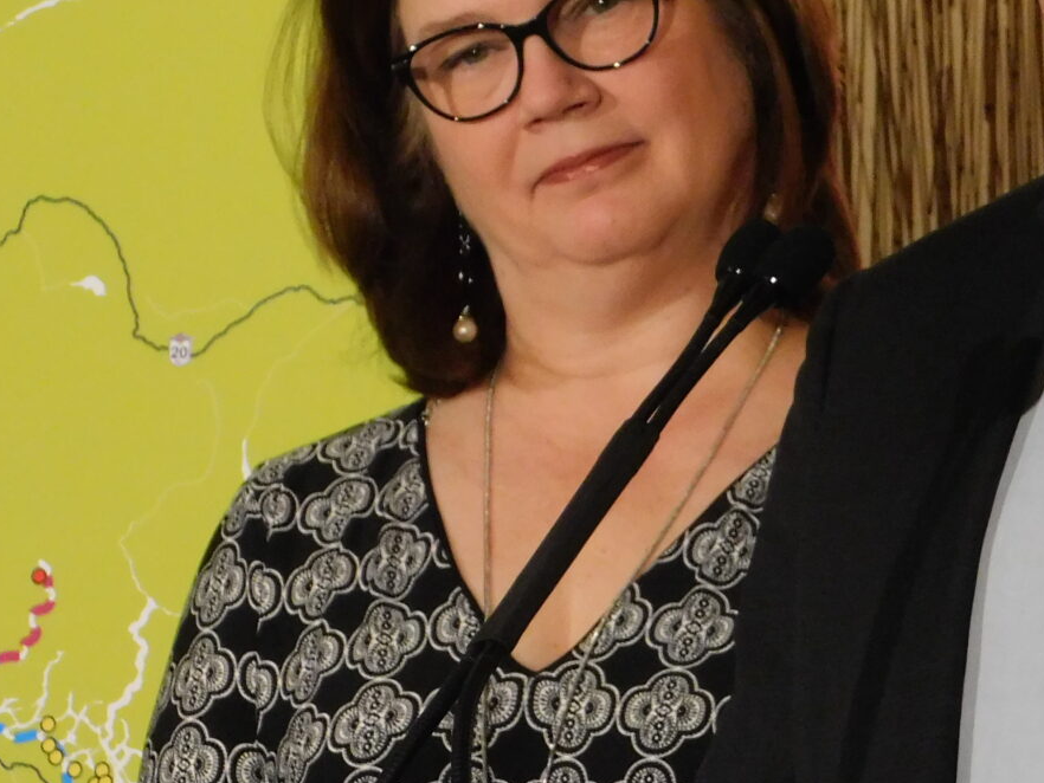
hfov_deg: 4.2
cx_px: 537
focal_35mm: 469
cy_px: 454
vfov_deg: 3.2
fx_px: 14149
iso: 640
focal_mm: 35.9
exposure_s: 1/30
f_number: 5.4
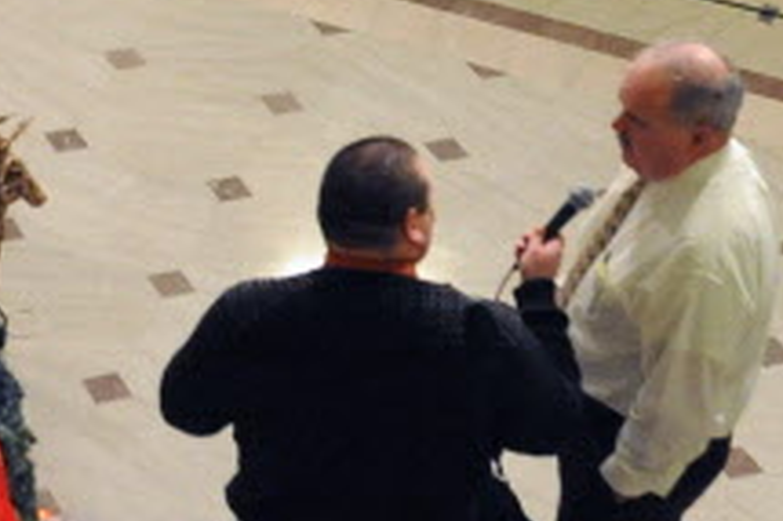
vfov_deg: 9.2
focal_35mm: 143
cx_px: -233
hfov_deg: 13.8
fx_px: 3108
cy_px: -361
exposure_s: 1/100
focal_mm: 30
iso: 6400
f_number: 3.5
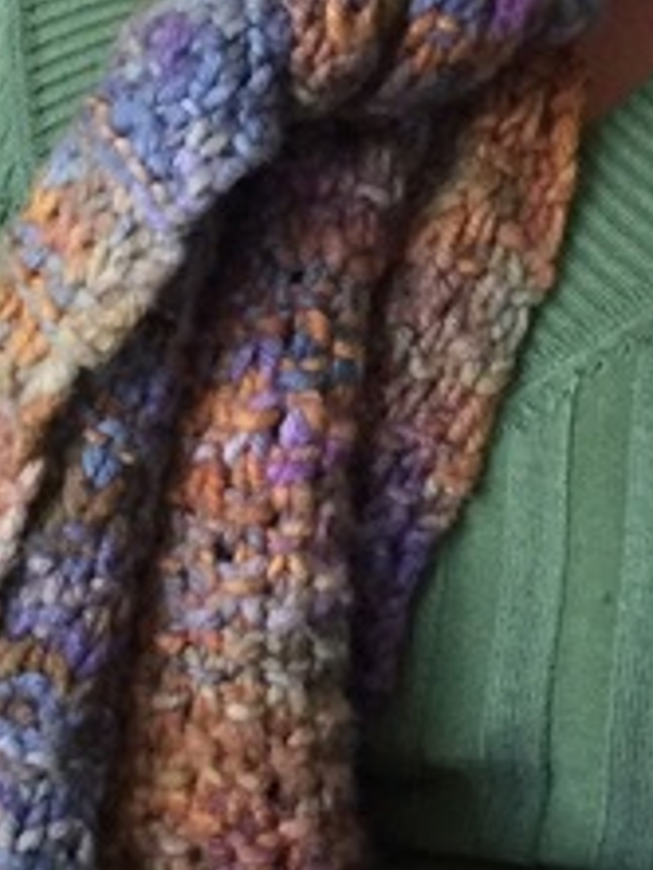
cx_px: 303
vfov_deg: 15.4
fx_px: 3166
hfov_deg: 11.8
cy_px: 55
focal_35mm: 126
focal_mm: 4.15
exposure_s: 1/30
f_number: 2.2
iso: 160
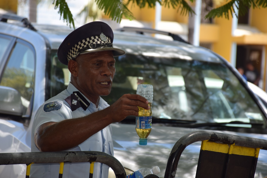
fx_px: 1557
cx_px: 134
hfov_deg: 9.8
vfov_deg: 6.5
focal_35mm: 210
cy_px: 89
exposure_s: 1/125
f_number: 5.6
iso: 100
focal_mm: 140
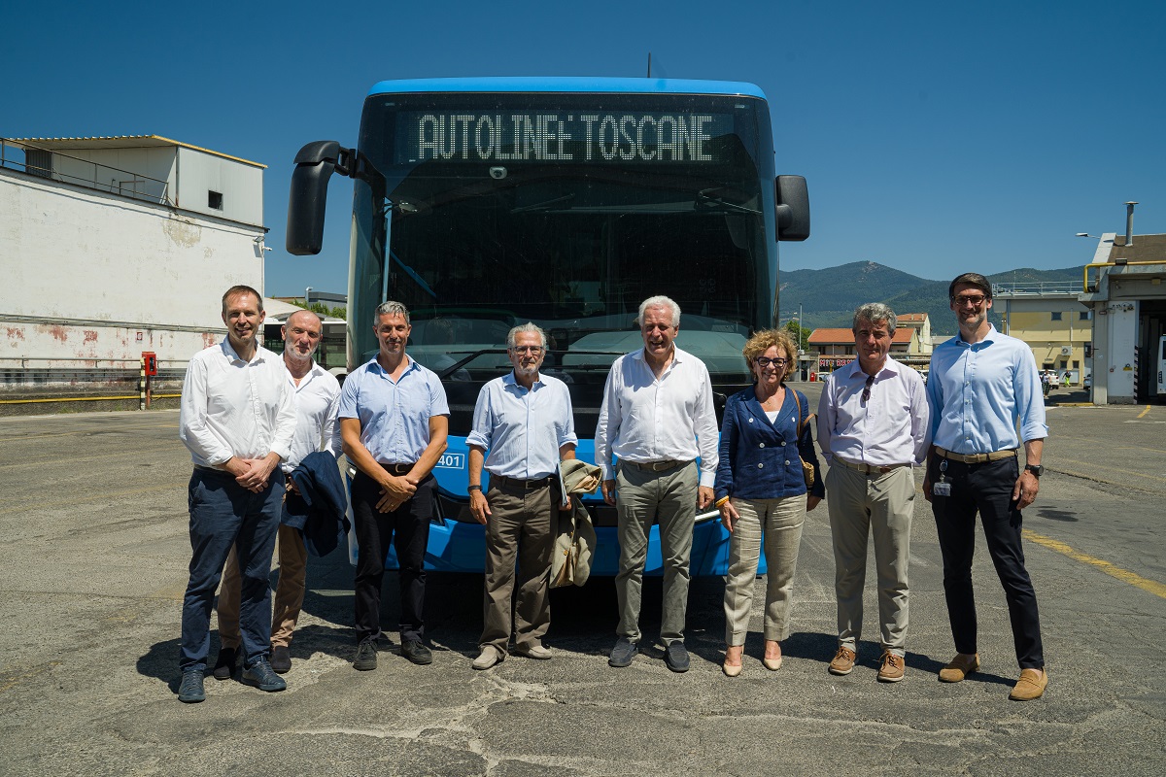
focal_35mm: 33
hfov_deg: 57.2
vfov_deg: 40.0
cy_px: 388
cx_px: 583
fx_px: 1069
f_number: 10
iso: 160
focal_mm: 33
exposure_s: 1/125
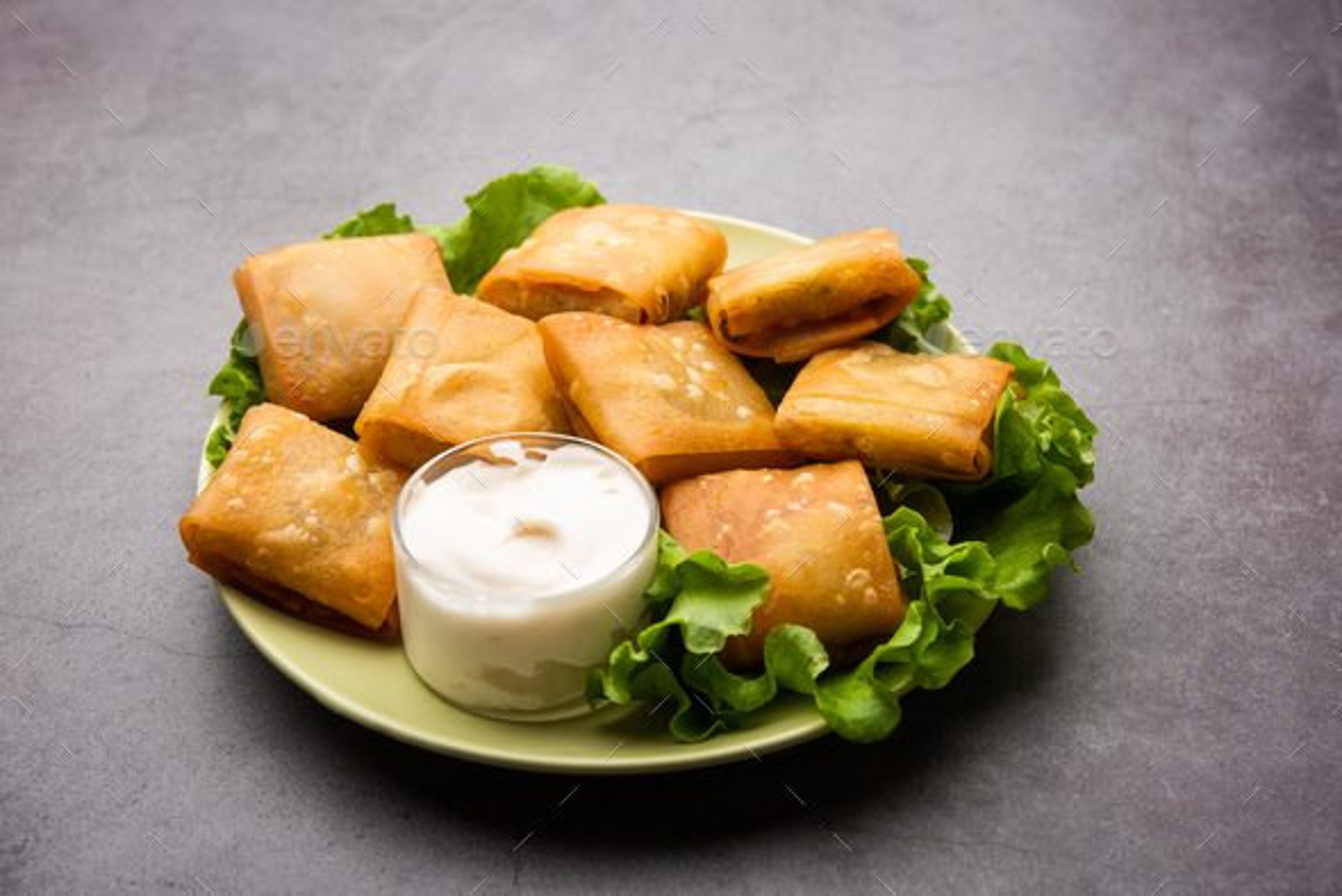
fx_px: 2238
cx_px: 671
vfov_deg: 22.6
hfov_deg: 33.4
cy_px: 448
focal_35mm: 60
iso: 100
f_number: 7.1
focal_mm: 60
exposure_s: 1/125
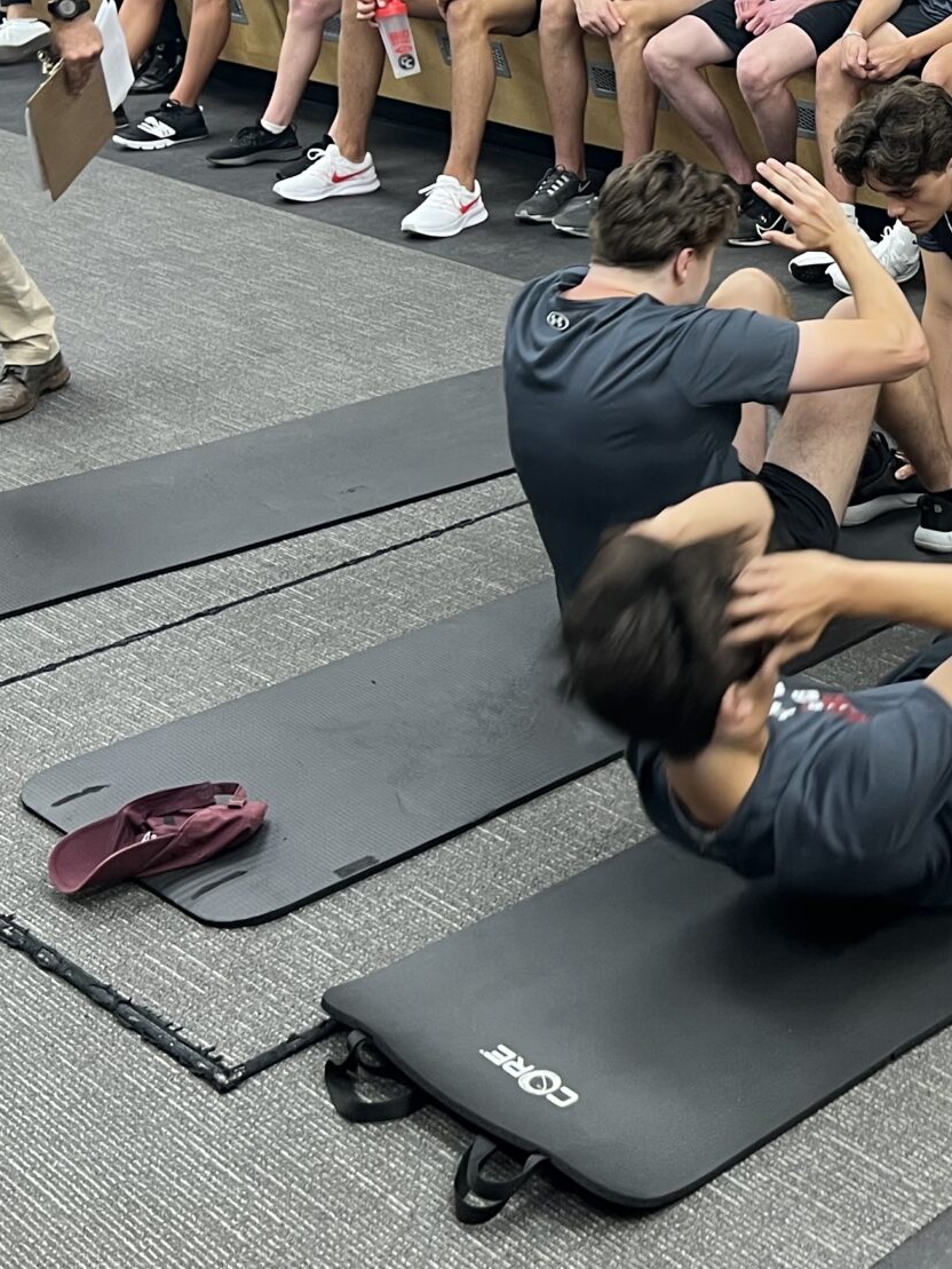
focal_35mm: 60
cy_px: 255
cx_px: 1100
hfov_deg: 22.7
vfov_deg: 31.4
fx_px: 2200
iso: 125
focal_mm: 5.7
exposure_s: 1/60
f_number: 1.5
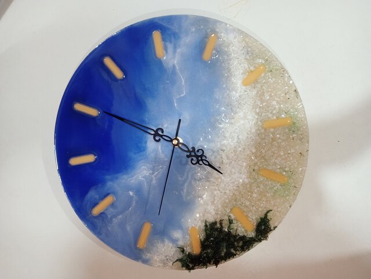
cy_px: 140
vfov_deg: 49.8
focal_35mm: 28
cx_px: 186
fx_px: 300
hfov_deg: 63.4
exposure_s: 1/33.3
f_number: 1.8
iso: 1654
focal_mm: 4.04
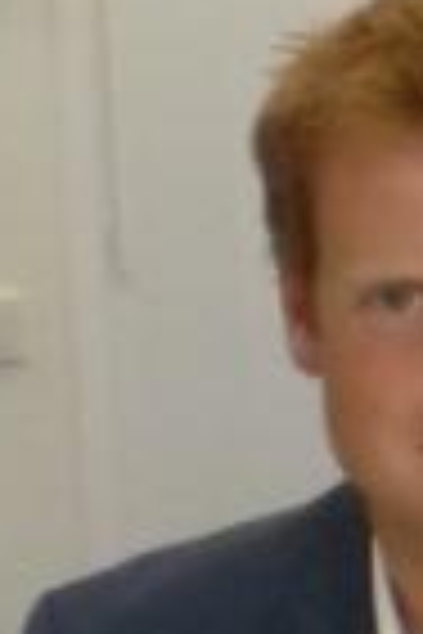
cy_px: 445
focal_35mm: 181
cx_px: 2178
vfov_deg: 11.3
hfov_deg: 5.5
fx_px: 3190
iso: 320
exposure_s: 1/60
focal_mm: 4.3
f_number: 3.3
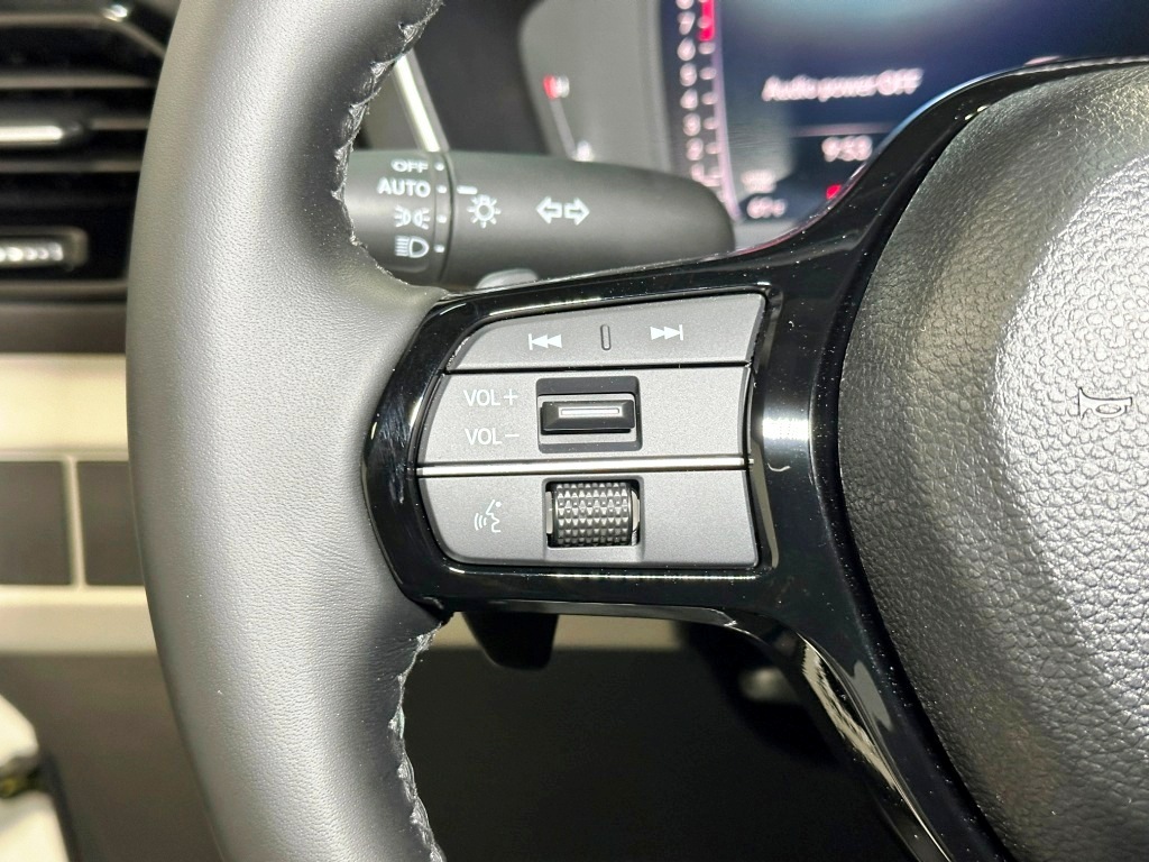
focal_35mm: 48
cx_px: 574
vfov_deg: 30.3
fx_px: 1593
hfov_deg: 39.7
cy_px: 431
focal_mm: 6.86
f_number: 1.78
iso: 400
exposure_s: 1/40
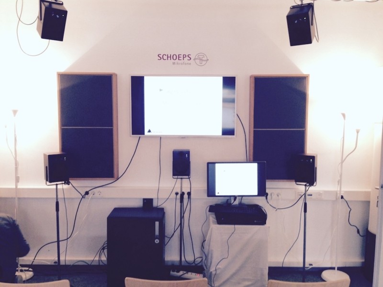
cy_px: 144
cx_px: 192
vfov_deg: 42.9
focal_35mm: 33
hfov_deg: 55.4
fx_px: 365
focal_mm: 4.12
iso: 250
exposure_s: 1/20
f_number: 2.4
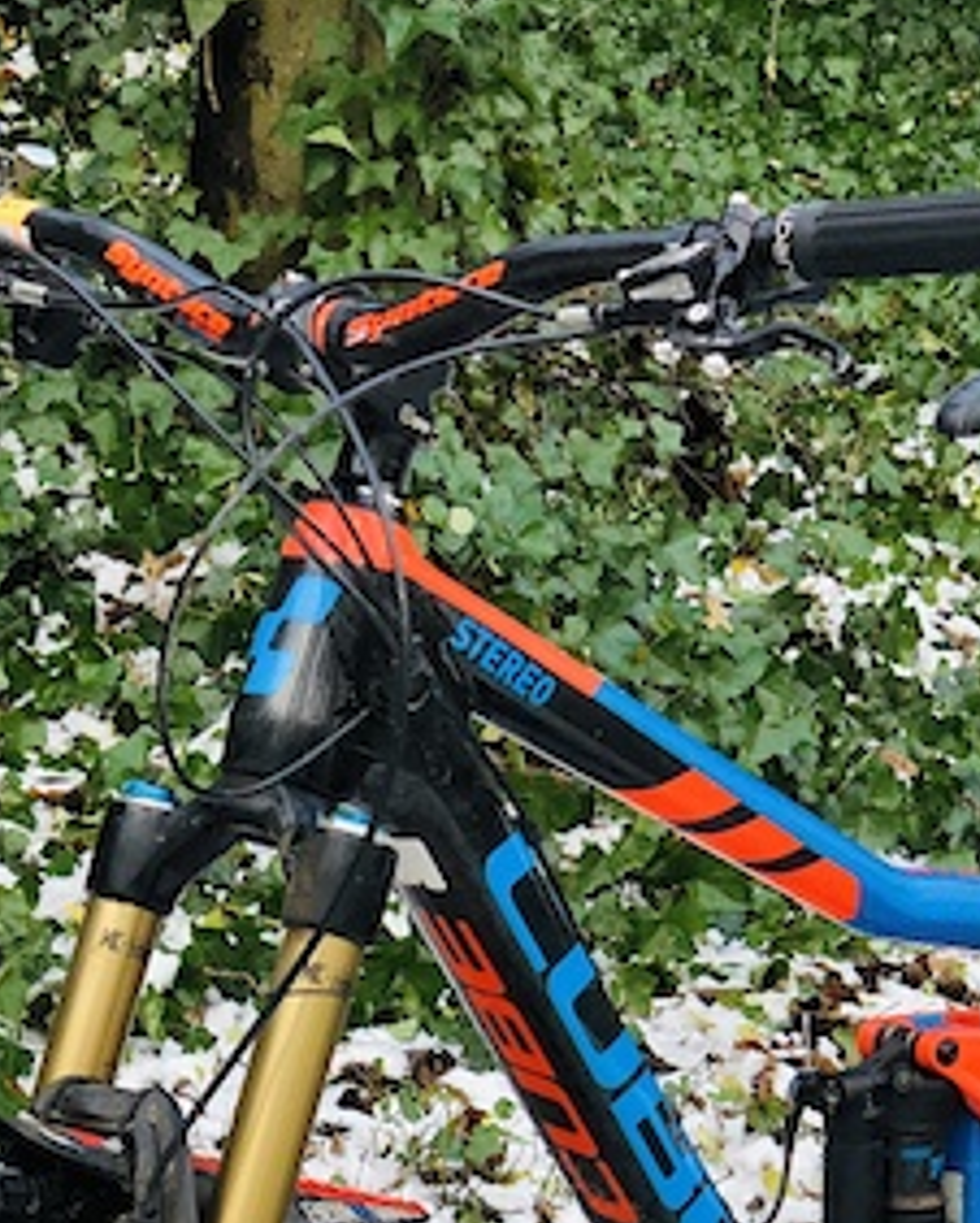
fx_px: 5215
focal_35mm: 144
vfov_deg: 13.1
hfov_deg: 10.7
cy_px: 1327
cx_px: 369
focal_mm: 6
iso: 32
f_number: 2.4
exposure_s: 1/60
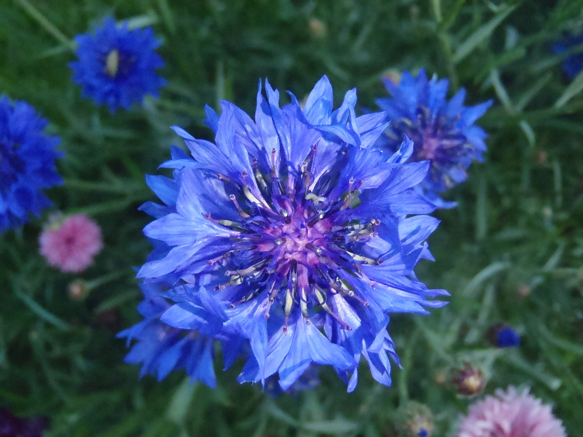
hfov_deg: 50.1
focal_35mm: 37
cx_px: 292
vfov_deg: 38.7
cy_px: 218
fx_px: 623
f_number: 4.7
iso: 800
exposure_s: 1/60
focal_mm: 6.64
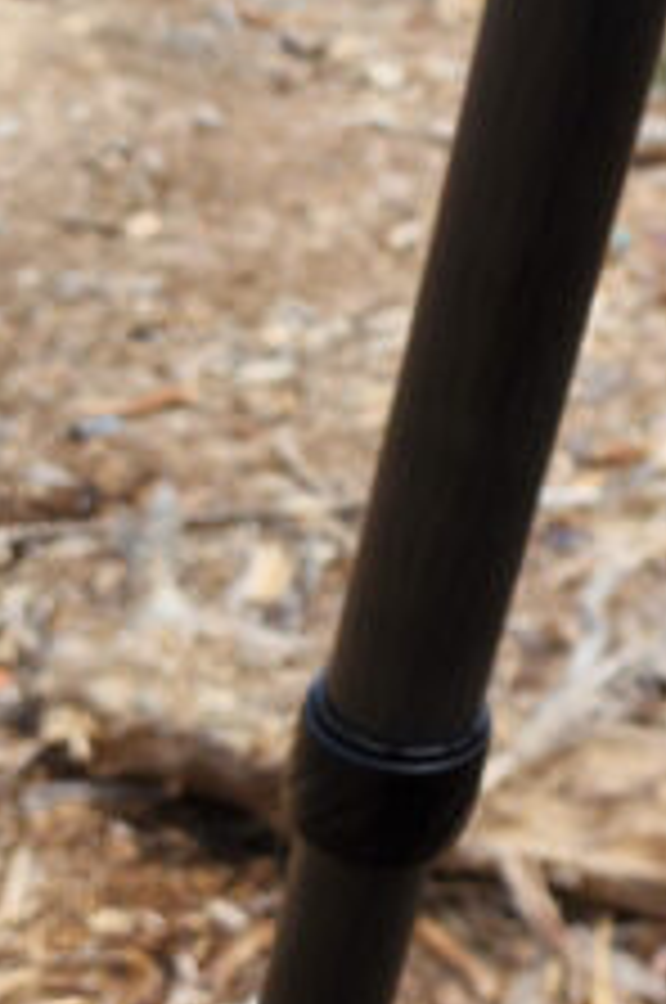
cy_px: 270
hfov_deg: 14.7
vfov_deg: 23.5
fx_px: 2394
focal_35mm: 86
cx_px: 1008
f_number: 1.8
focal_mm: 6.4
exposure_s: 1/346
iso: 12
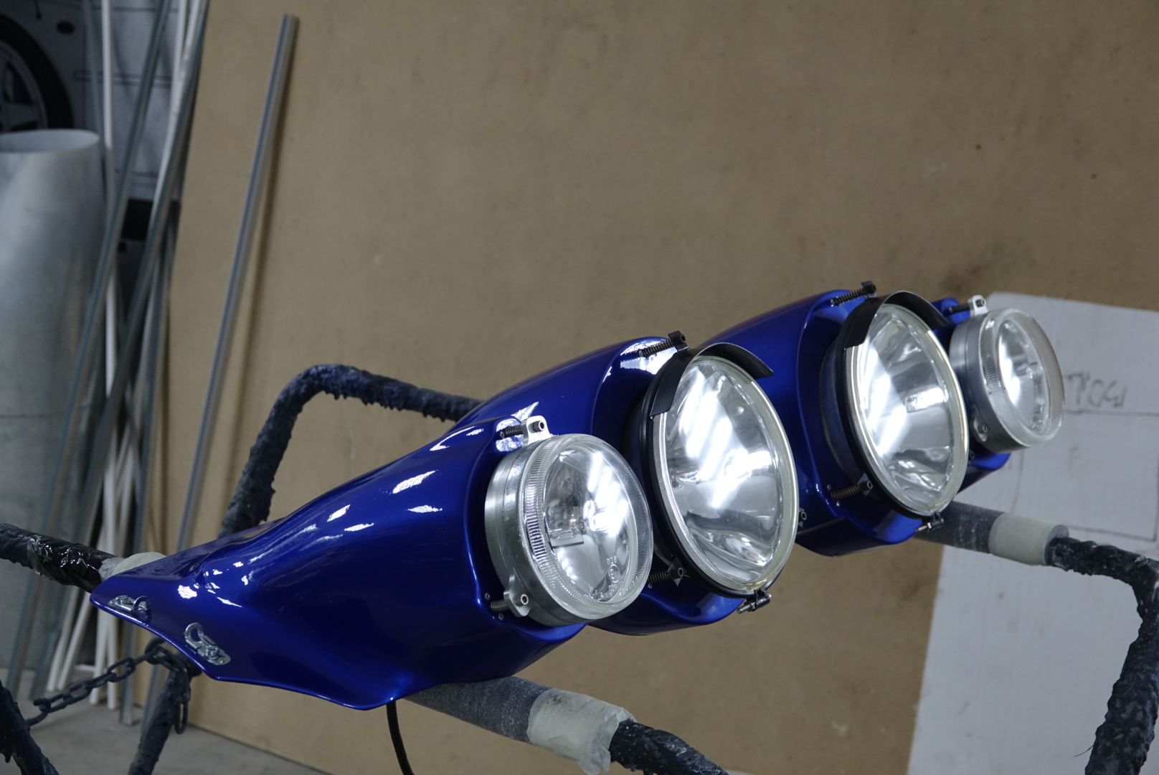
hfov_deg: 26.3
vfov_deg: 17.7
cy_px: 388
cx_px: 580
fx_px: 2481
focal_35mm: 77
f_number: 3.5
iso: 640
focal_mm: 28.07
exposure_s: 1/80
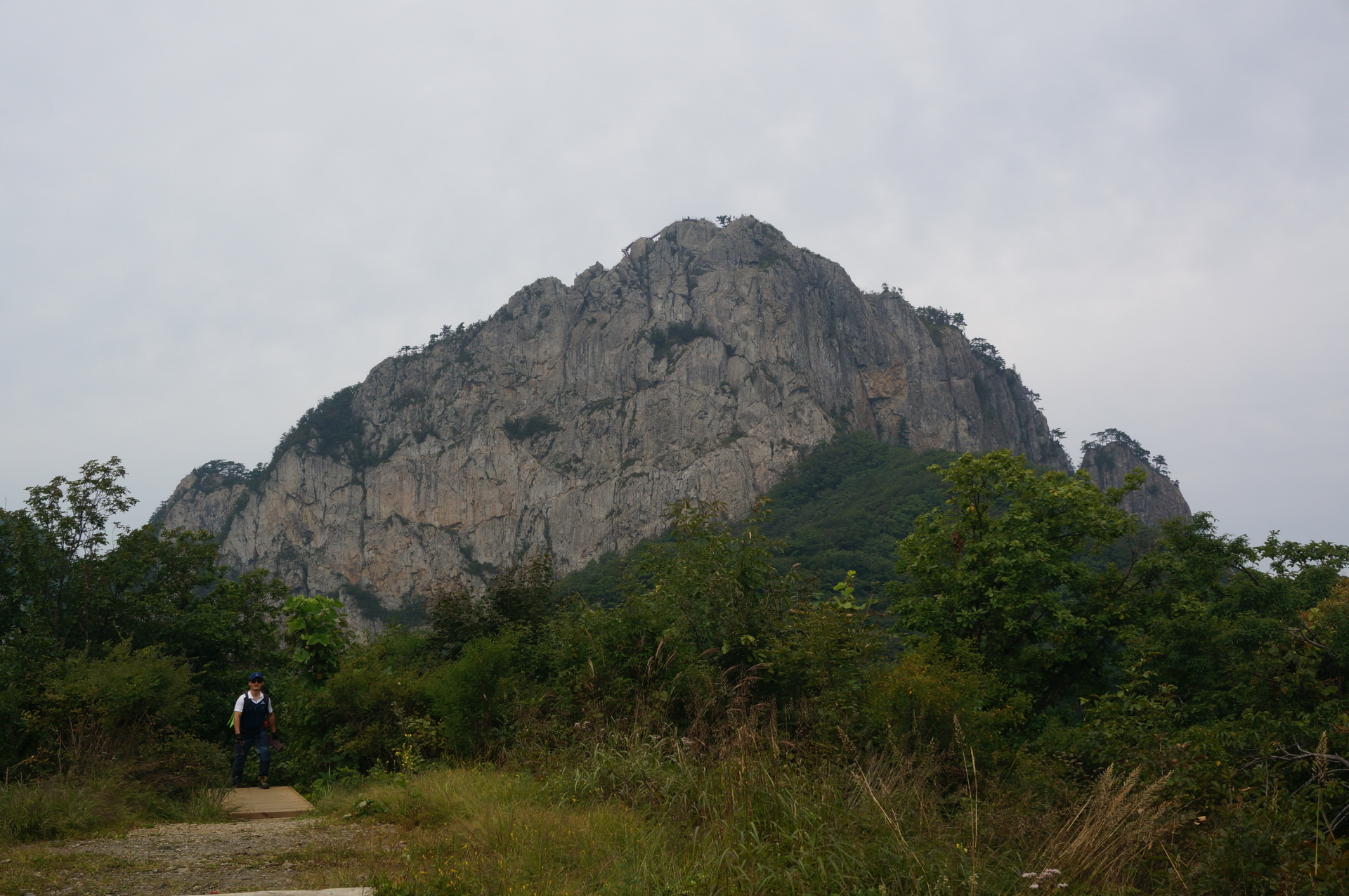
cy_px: 448
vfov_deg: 31.8
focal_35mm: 42
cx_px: 674
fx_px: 1572
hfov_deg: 46.5
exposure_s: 1/100
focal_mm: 28
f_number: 11
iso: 100
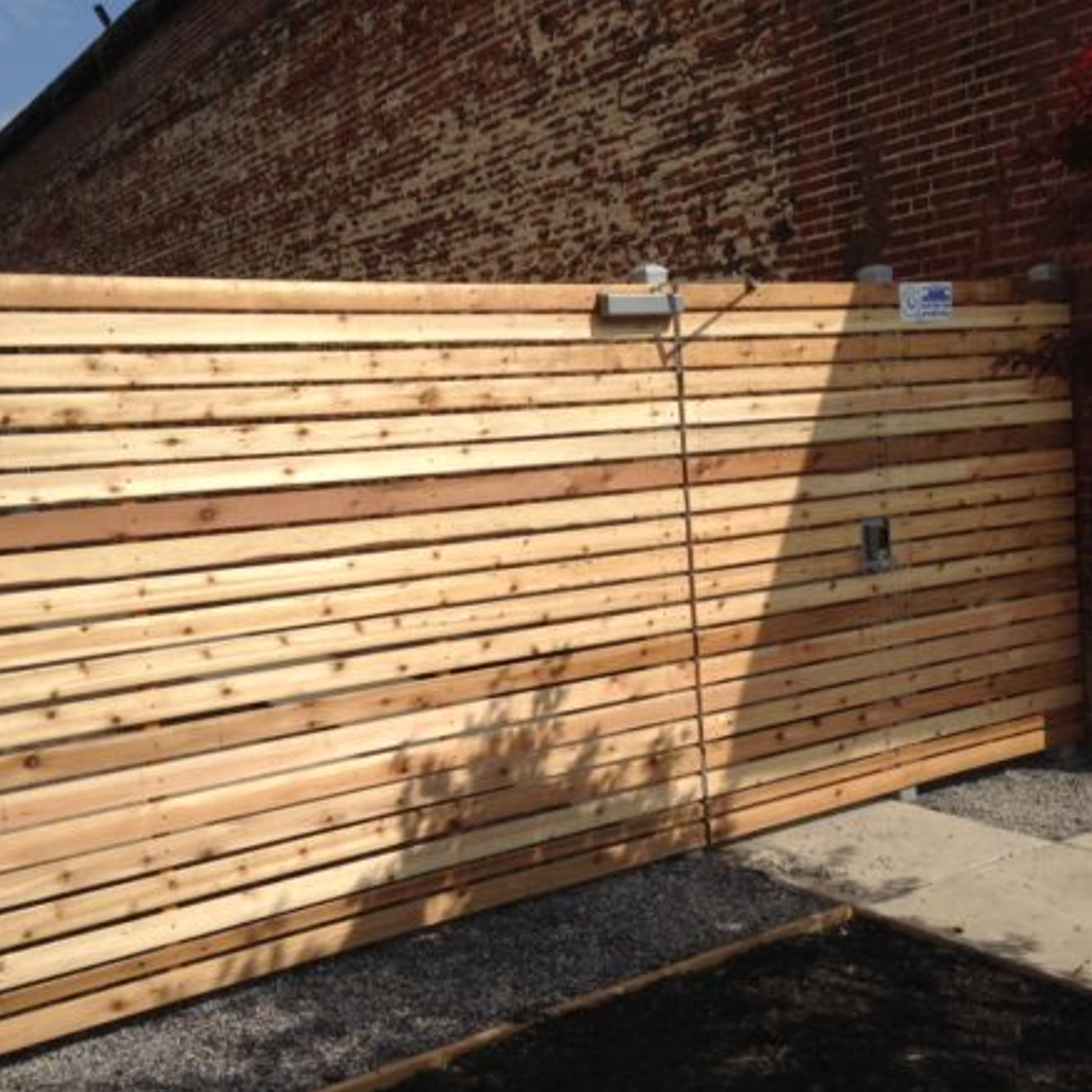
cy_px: 558
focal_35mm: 40
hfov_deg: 41.9
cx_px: 563
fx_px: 1428
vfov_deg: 41.9
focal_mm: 4.12
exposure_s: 1/3390
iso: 50
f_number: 2.4
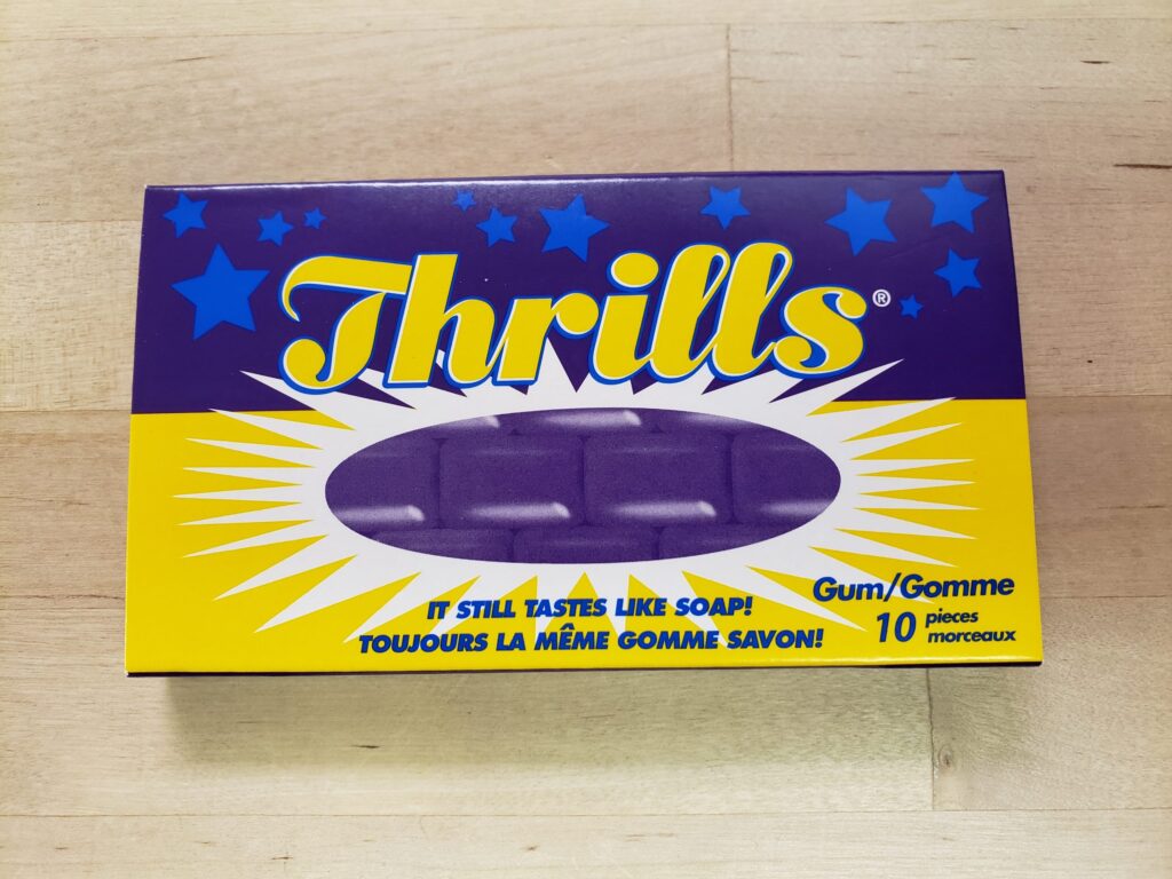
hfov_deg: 67.3
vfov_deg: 53.1
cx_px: 586
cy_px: 440
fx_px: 880
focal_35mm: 26
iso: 320
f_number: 2.4
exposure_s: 1/40
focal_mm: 4.3
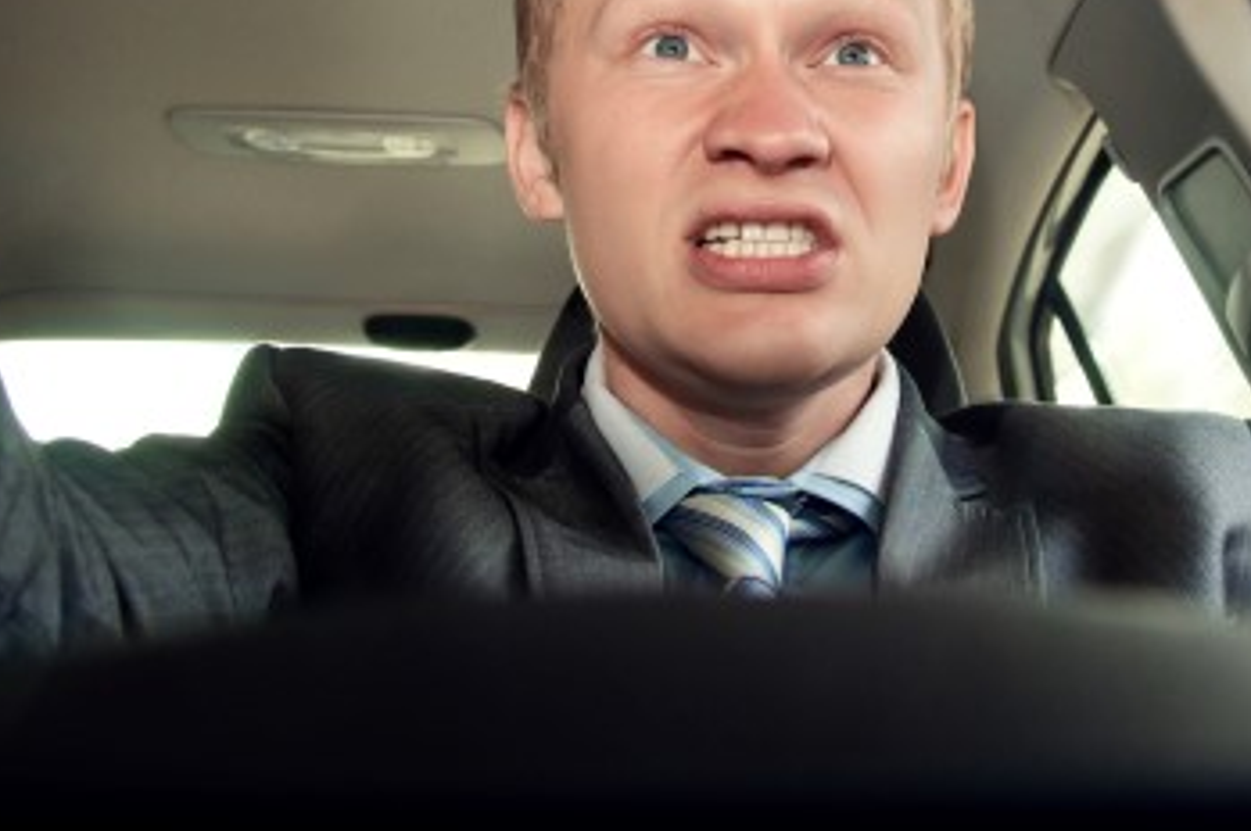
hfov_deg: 43.3
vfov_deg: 28.9
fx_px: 1562
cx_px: 781
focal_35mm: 45
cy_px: 124
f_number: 4.5
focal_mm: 17
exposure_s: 1/125
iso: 100
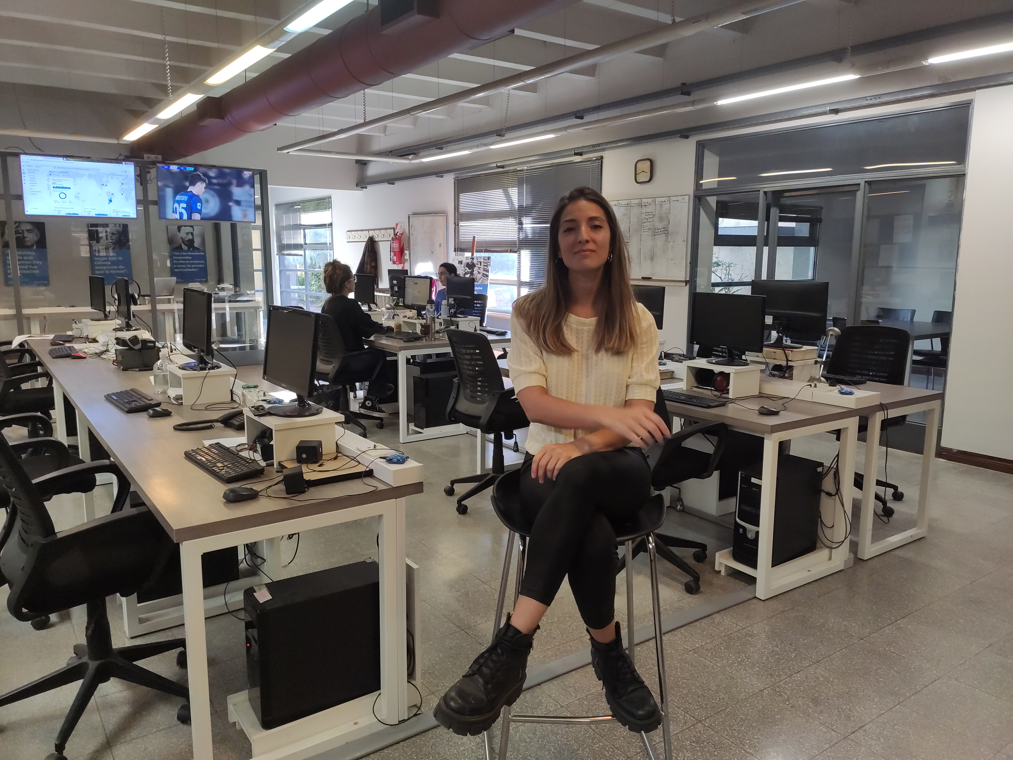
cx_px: 506
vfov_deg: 53.1
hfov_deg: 67.3
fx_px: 761
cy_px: 380
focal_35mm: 26
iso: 199
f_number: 1.75
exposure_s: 1/50
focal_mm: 4.77
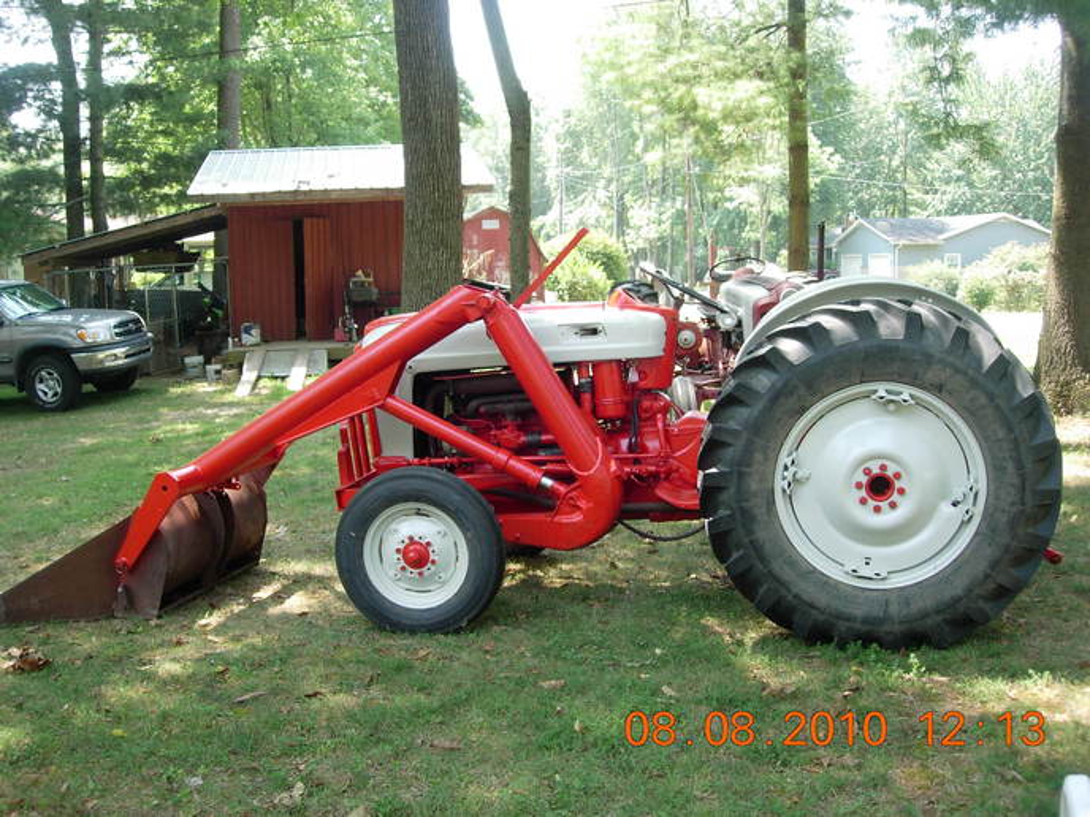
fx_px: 1197
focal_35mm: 38
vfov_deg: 37.7
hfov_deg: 49.0
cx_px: 545
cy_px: 408
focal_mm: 7.8
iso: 79
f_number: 2.8
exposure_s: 1/121
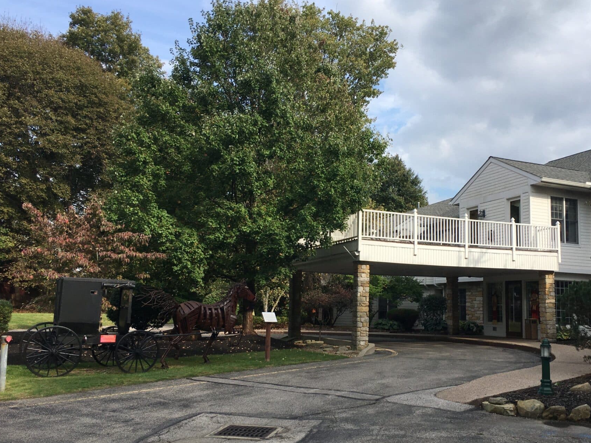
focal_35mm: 35
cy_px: 238
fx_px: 598
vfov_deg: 40.7
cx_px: 347
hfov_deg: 52.4
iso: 25
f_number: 2.2
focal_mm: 4.15
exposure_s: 1/1099
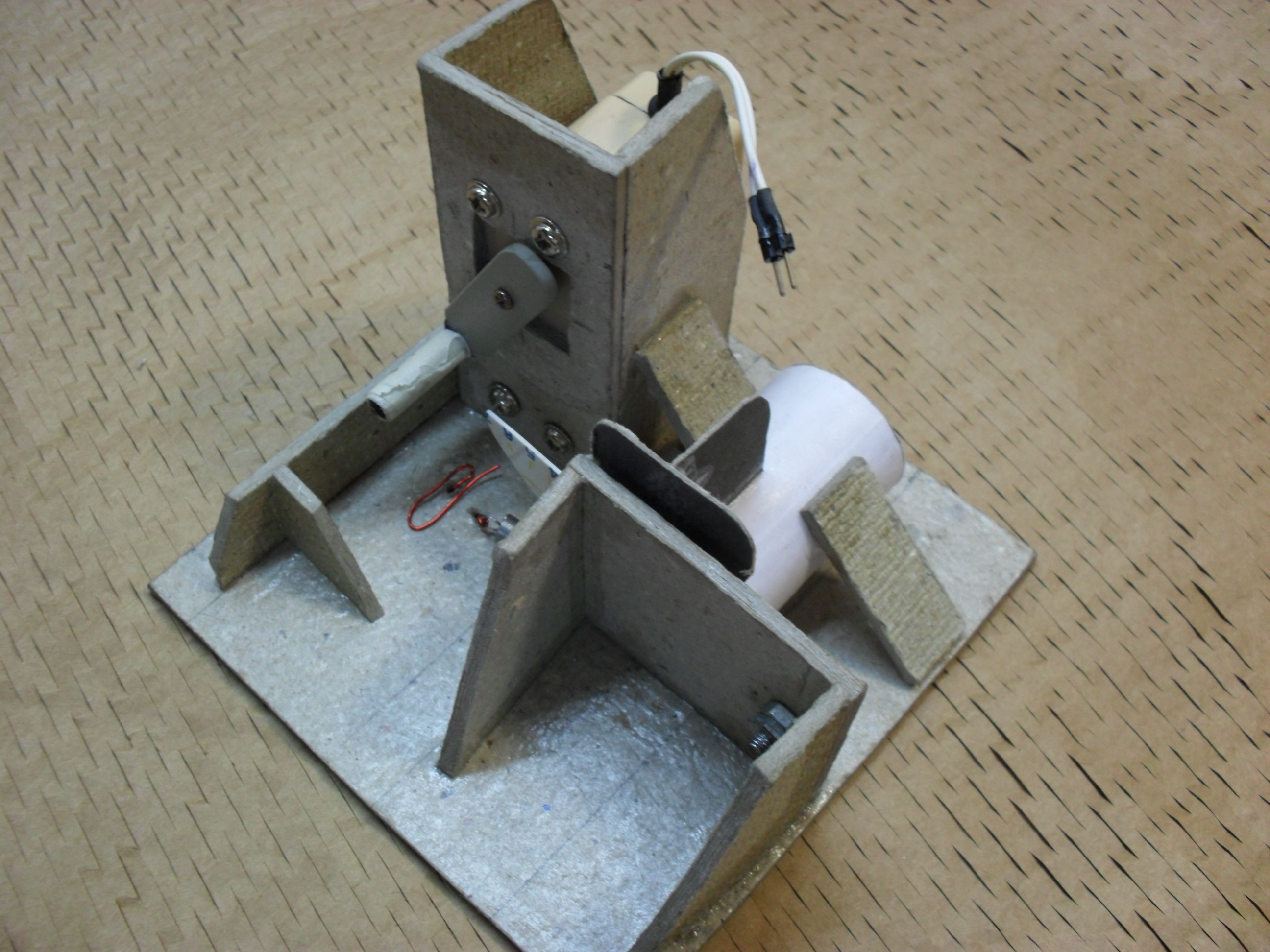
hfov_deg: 52.6
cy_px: 476
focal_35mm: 35
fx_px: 1284
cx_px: 635
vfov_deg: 40.7
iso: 160
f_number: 3.2
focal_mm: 6.3
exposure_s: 1/30
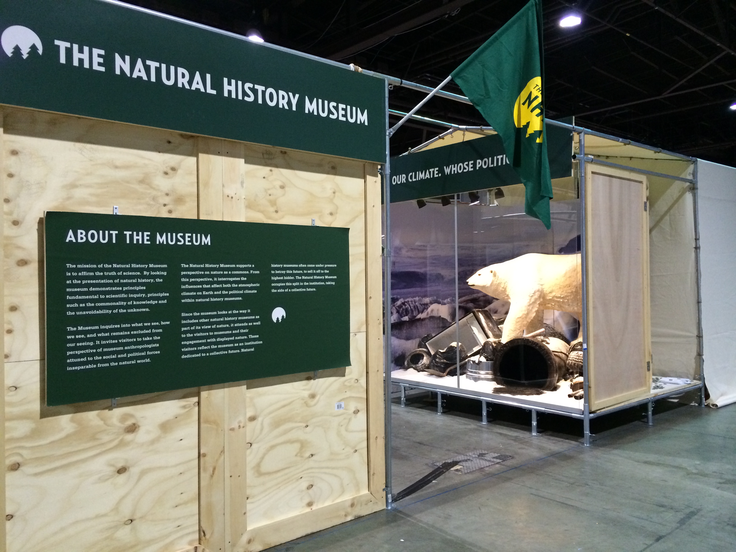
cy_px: 276
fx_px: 638
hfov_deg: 60.0
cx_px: 368
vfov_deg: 46.8
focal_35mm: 30
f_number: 2.2
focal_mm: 4.12
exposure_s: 1/30
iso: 320
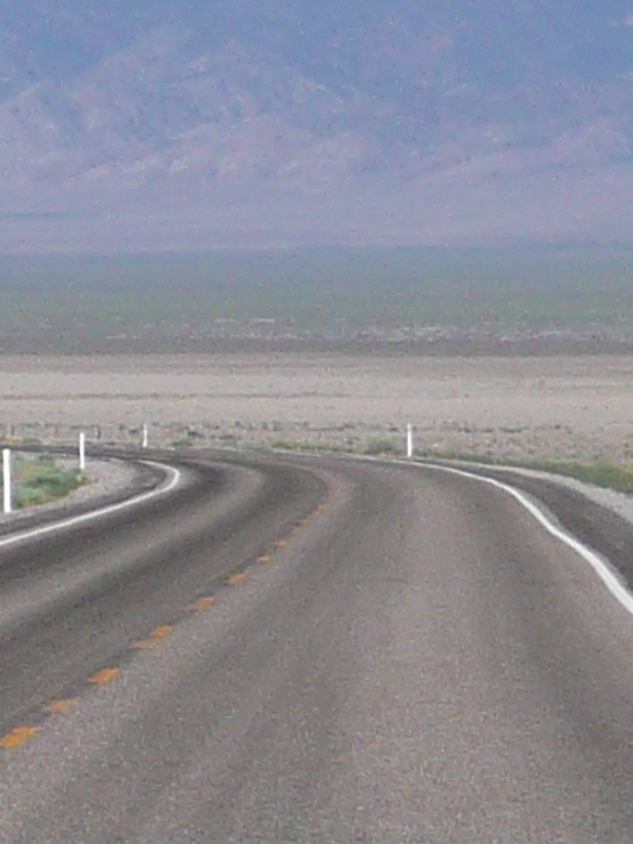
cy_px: 665
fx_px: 10846
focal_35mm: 445
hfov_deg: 3.3
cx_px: -697
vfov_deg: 4.5
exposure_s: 1/1000
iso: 100
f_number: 4.6
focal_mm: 12.7
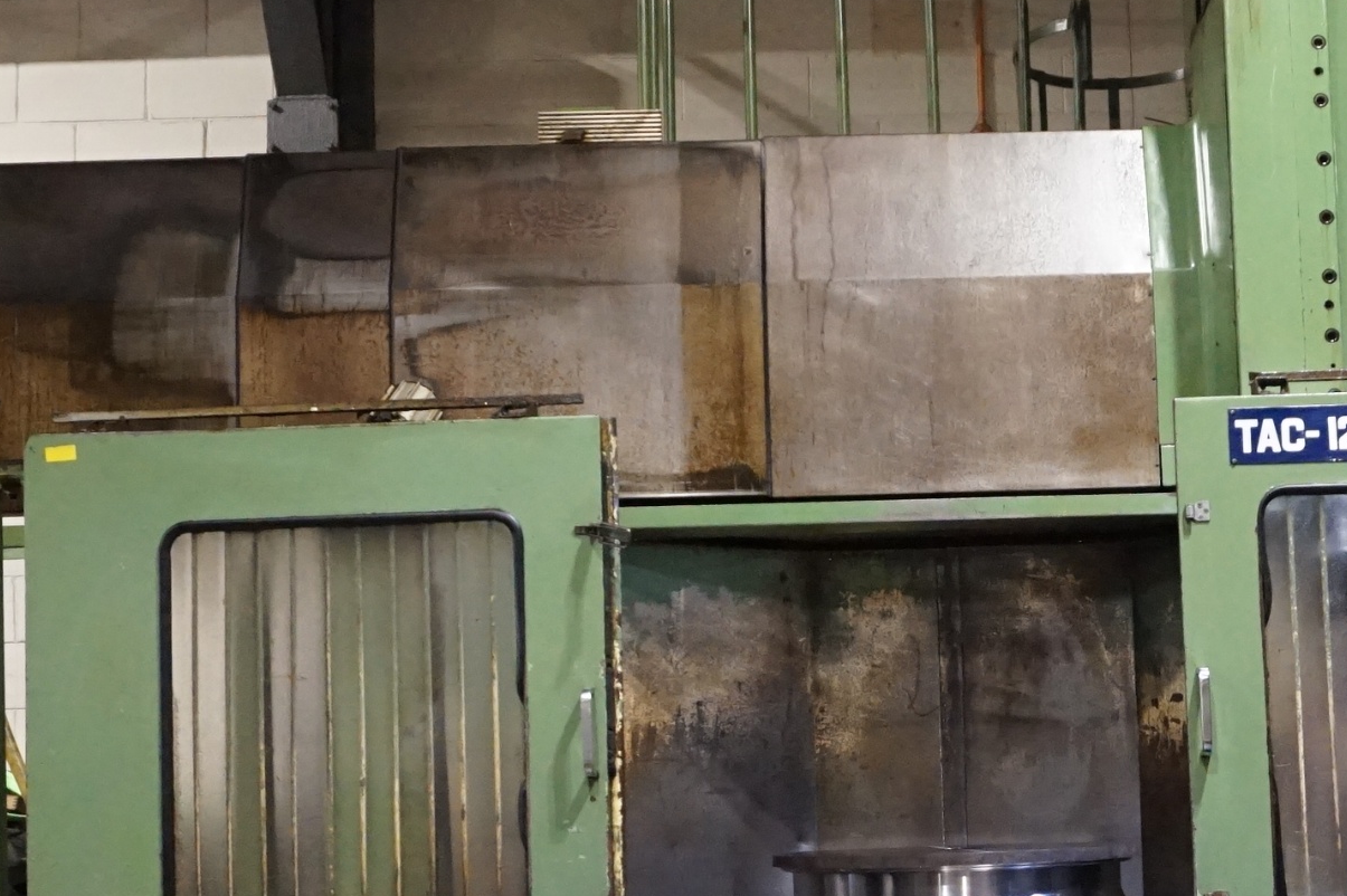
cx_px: 1004
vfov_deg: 20.8
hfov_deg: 30.5
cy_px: 595
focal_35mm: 65
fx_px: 2431
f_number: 3.5
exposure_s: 1/160
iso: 3200
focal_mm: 16
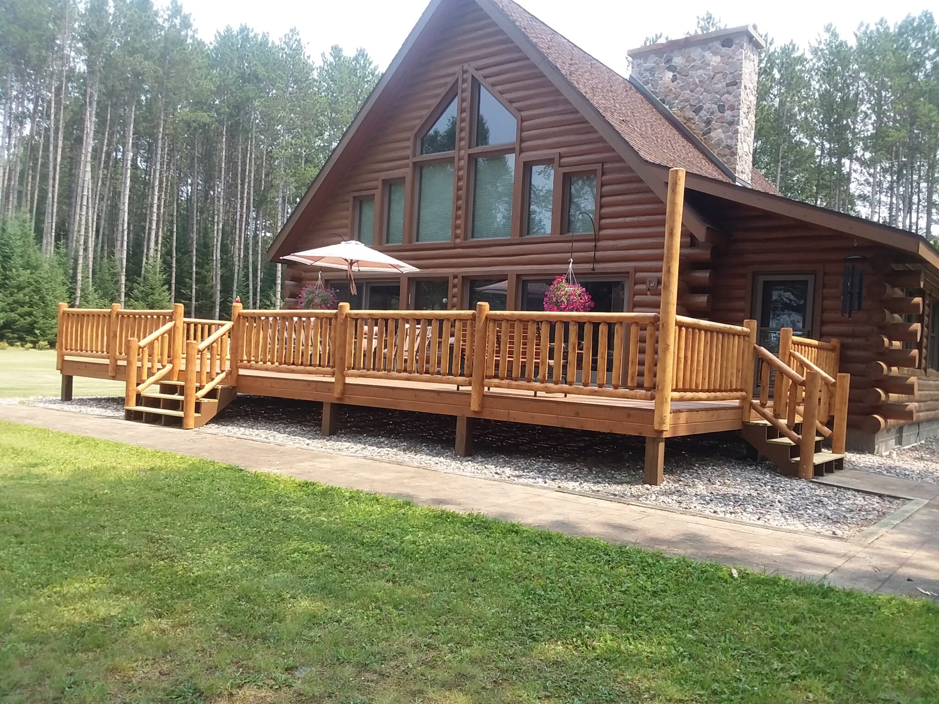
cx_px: 470
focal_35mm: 29
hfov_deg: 61.7
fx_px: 787
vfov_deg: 48.2
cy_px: 352
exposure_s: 1/397
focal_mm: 2.47
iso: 40
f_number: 1.9
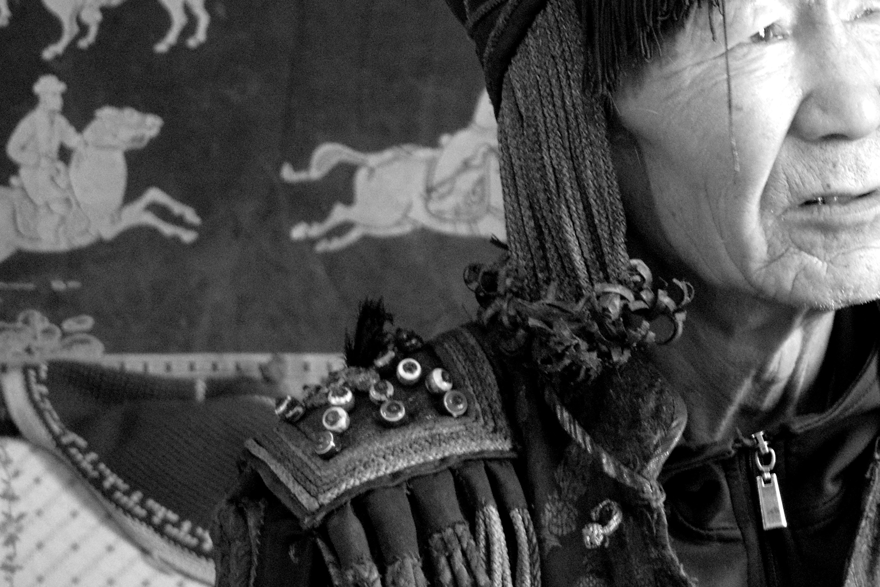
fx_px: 3080
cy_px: 236
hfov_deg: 16.2
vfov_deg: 10.9
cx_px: 684
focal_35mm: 126
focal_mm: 52
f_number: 5.6
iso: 6400
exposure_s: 1/60
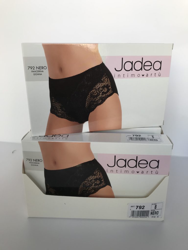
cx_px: 94
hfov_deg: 49.7
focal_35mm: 28
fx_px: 203
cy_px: 125
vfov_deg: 63.4
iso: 25
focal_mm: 3.99
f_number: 1.8
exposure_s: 1/100
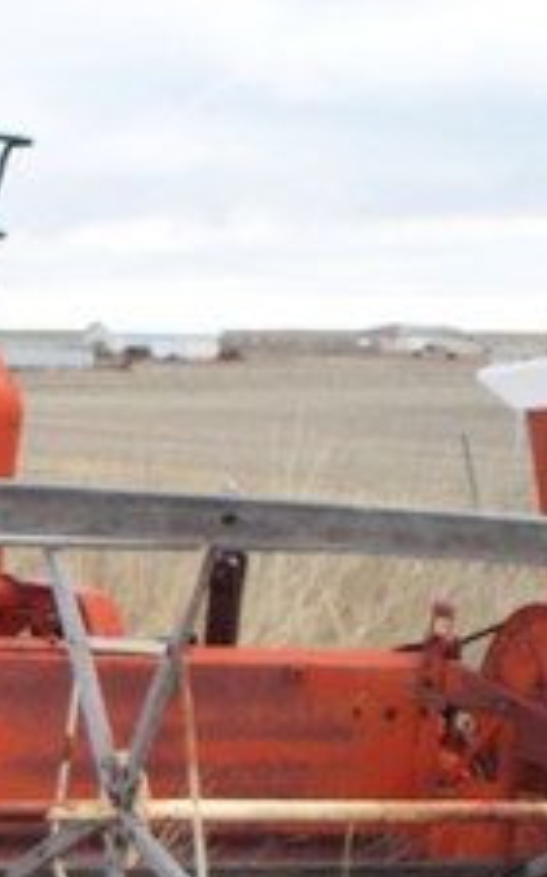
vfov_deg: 17.9
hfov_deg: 10.9
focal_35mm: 116
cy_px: 625
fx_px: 2770
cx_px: -272
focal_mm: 7.54
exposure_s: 1/125
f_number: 2.8
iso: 64
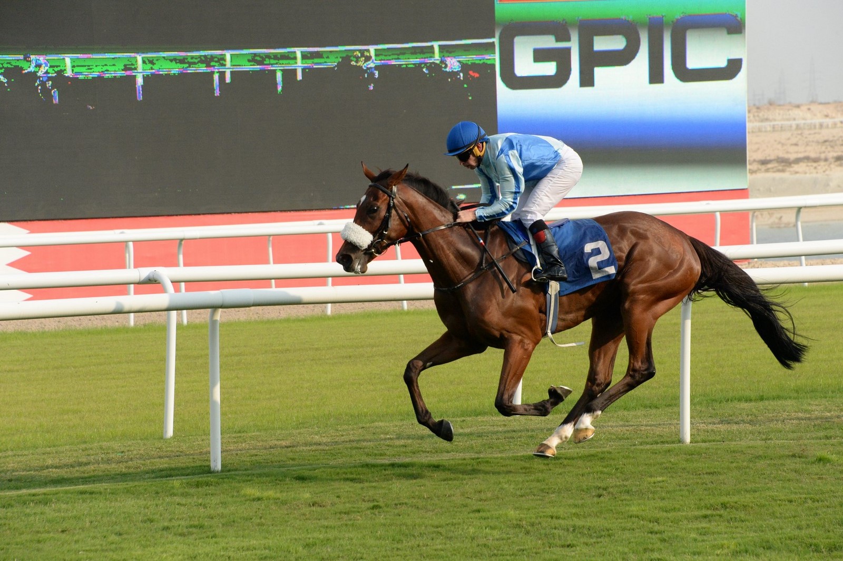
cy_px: 280
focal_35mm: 170
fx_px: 3979
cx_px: 422
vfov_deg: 8.1
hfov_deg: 12.1
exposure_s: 1/8000
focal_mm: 170
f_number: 9
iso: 5000
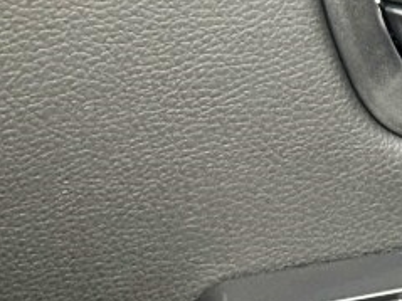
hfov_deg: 9.0
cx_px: 819
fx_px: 2391
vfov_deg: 7.2
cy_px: 150
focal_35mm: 206
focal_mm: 6.86
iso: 500
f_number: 1.78
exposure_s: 1/30
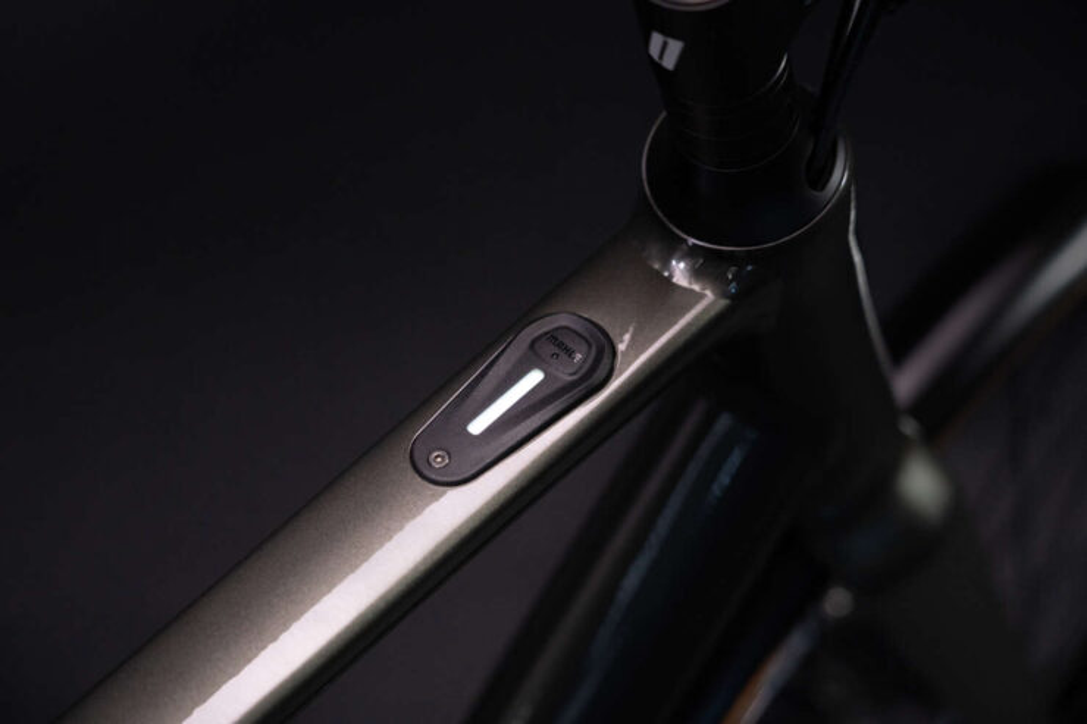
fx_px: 2113
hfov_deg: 28.8
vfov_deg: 19.4
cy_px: 362
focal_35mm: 70
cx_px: 544
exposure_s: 1/160
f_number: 4
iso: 1600
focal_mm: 70
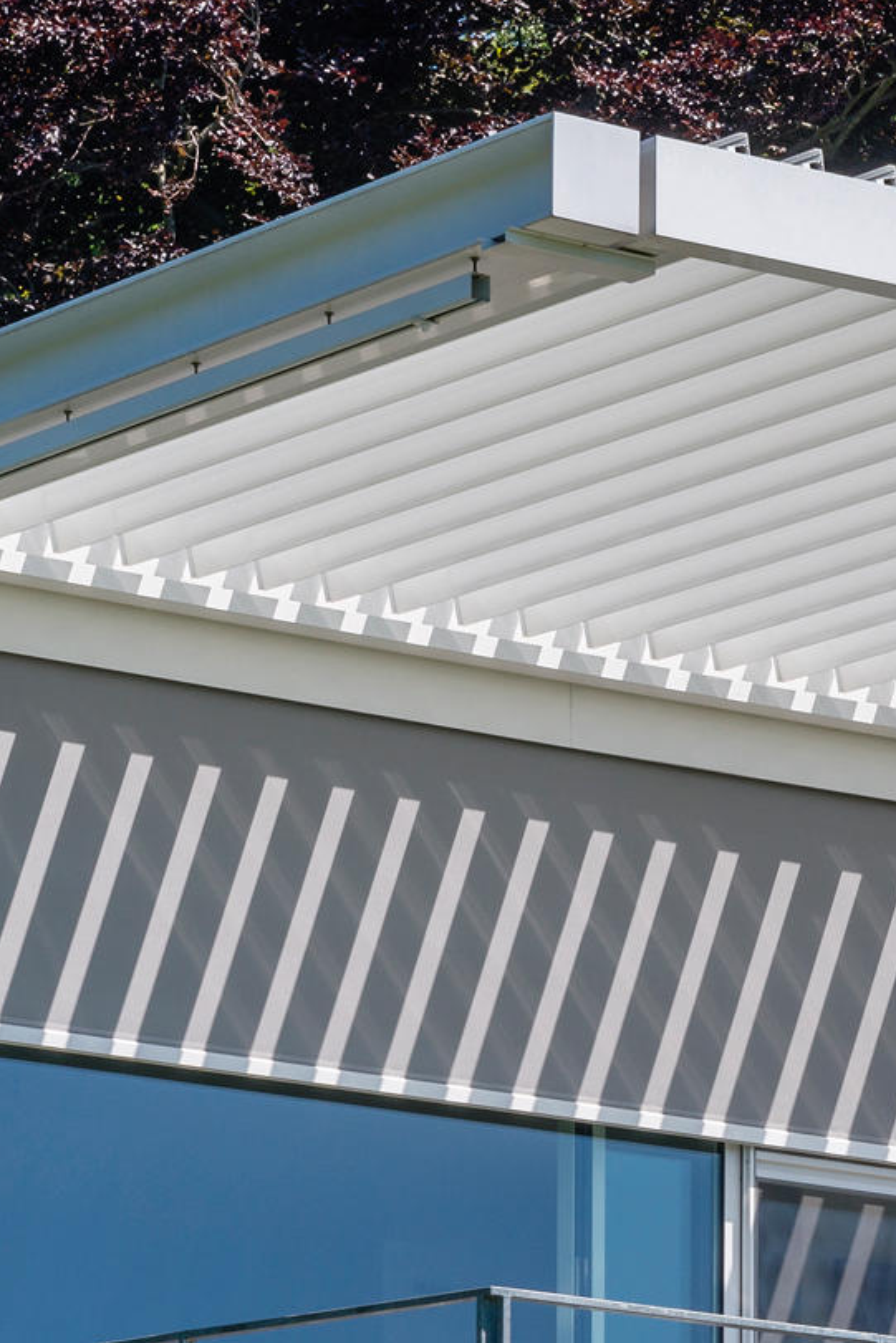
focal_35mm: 259
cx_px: 1252
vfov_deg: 7.9
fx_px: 9664
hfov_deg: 5.3
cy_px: 1121
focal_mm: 70
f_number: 11
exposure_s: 1/125
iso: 100
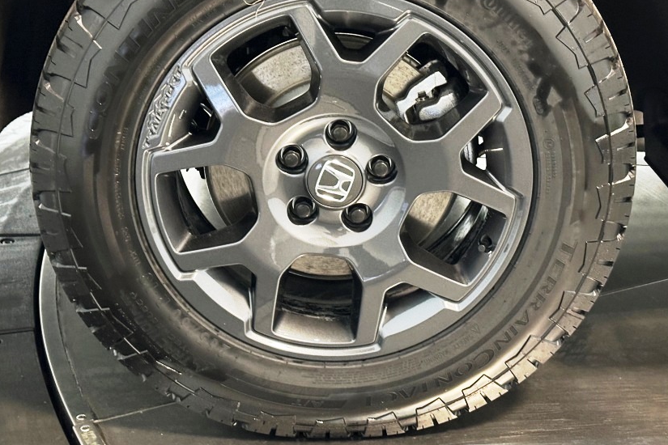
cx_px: 335
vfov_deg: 21.9
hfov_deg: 32.4
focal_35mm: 62
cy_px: 174
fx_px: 1150
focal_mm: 6.86
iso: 640
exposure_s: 1/20
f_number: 1.78
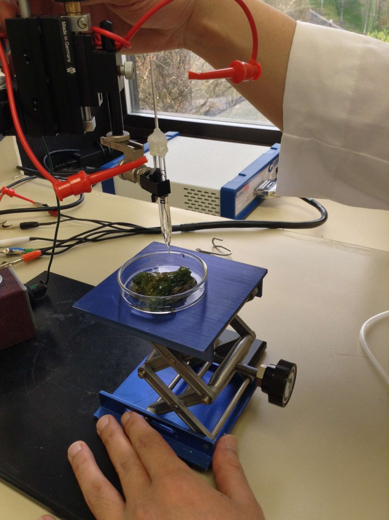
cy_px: 260
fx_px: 496
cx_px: 194
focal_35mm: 33
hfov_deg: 42.8
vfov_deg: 55.4
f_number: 2.4
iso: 50
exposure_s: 1/24
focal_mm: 3.3
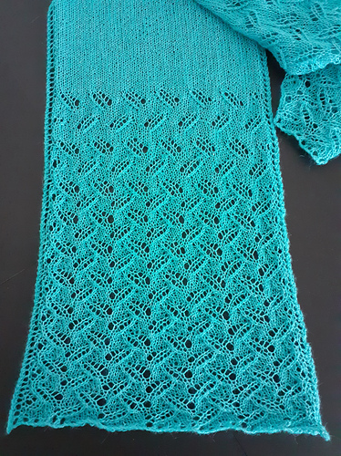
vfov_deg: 65.4
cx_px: 170
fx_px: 355
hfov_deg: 51.3
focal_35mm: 27
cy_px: 228
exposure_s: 1/20
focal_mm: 3.6
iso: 640
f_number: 1.9
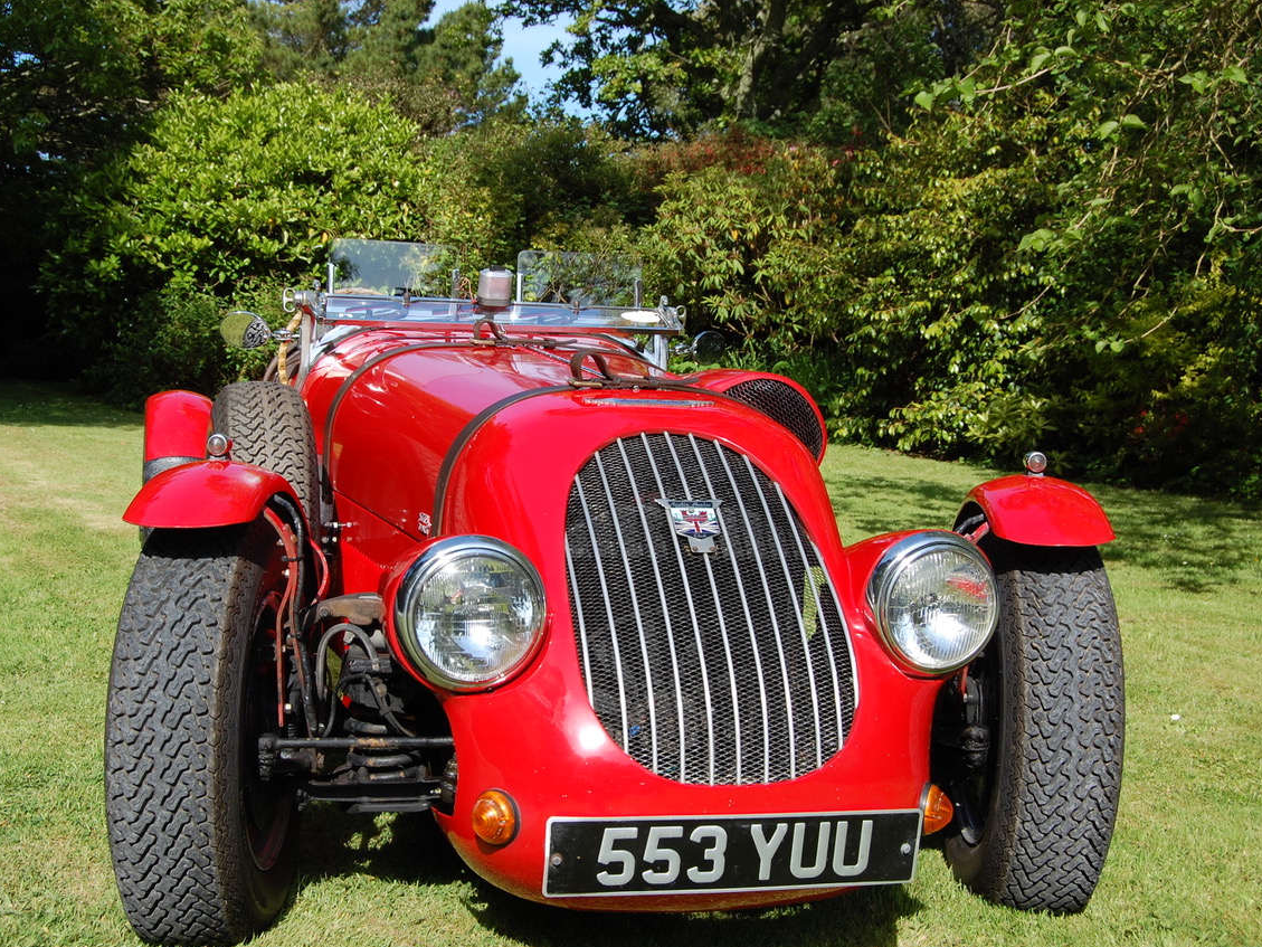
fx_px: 1787
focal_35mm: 49
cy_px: 474
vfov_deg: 29.7
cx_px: 550
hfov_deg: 38.8
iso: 200
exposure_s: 1/320
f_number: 9
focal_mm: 30
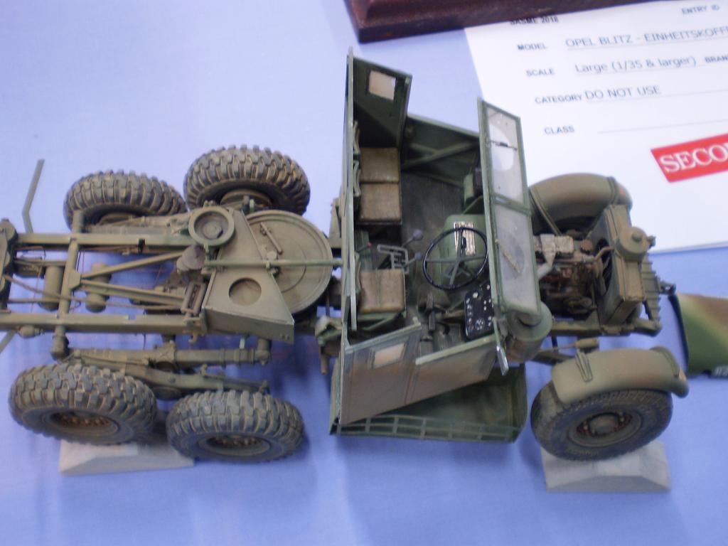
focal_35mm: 42
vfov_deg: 34.3
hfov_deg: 44.8
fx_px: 883
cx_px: 364
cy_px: 273
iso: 125
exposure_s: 1/8
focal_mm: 7.4
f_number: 3.5
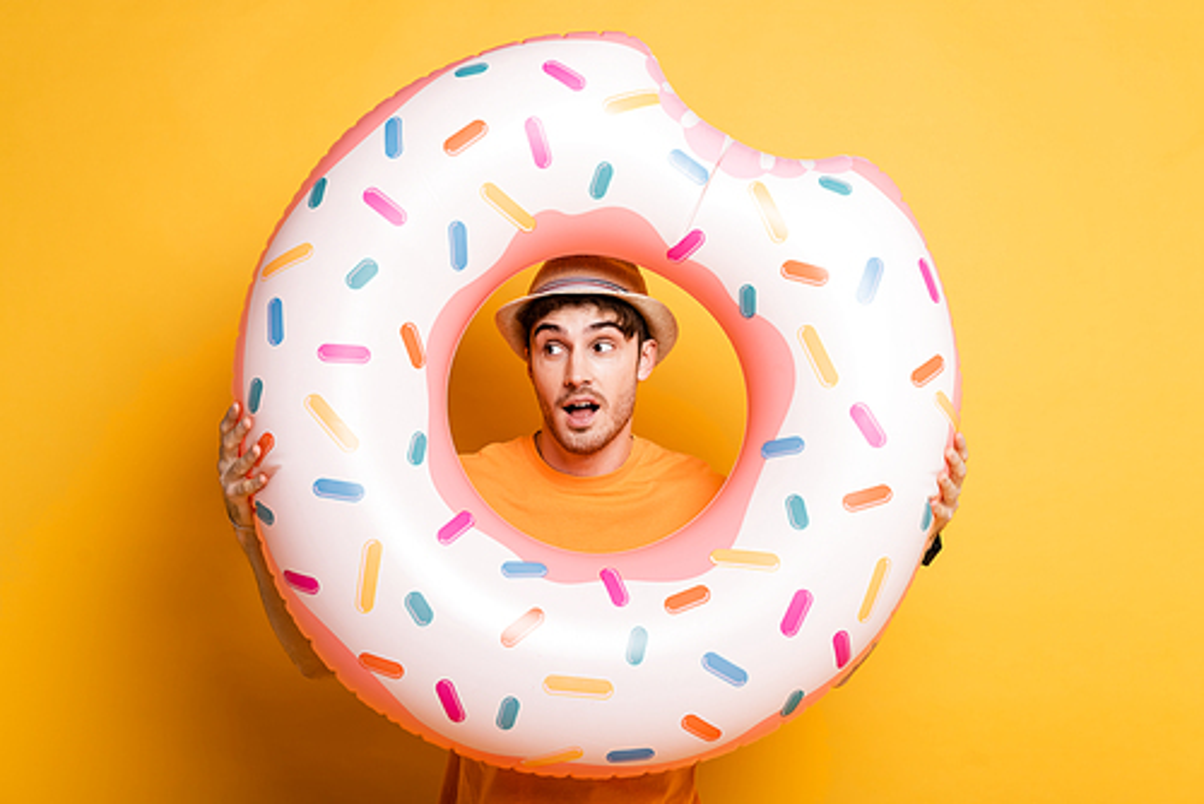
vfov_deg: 27.0
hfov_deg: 39.6
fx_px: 1673
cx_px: 602
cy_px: 402
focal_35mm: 50
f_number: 5
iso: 100
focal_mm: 50
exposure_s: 1/200
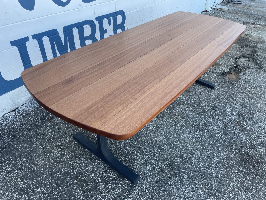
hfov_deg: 67.3
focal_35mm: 26
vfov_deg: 53.1
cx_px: 133
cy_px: 100
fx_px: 200
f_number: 1.6
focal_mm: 4.2
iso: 32
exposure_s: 1/318
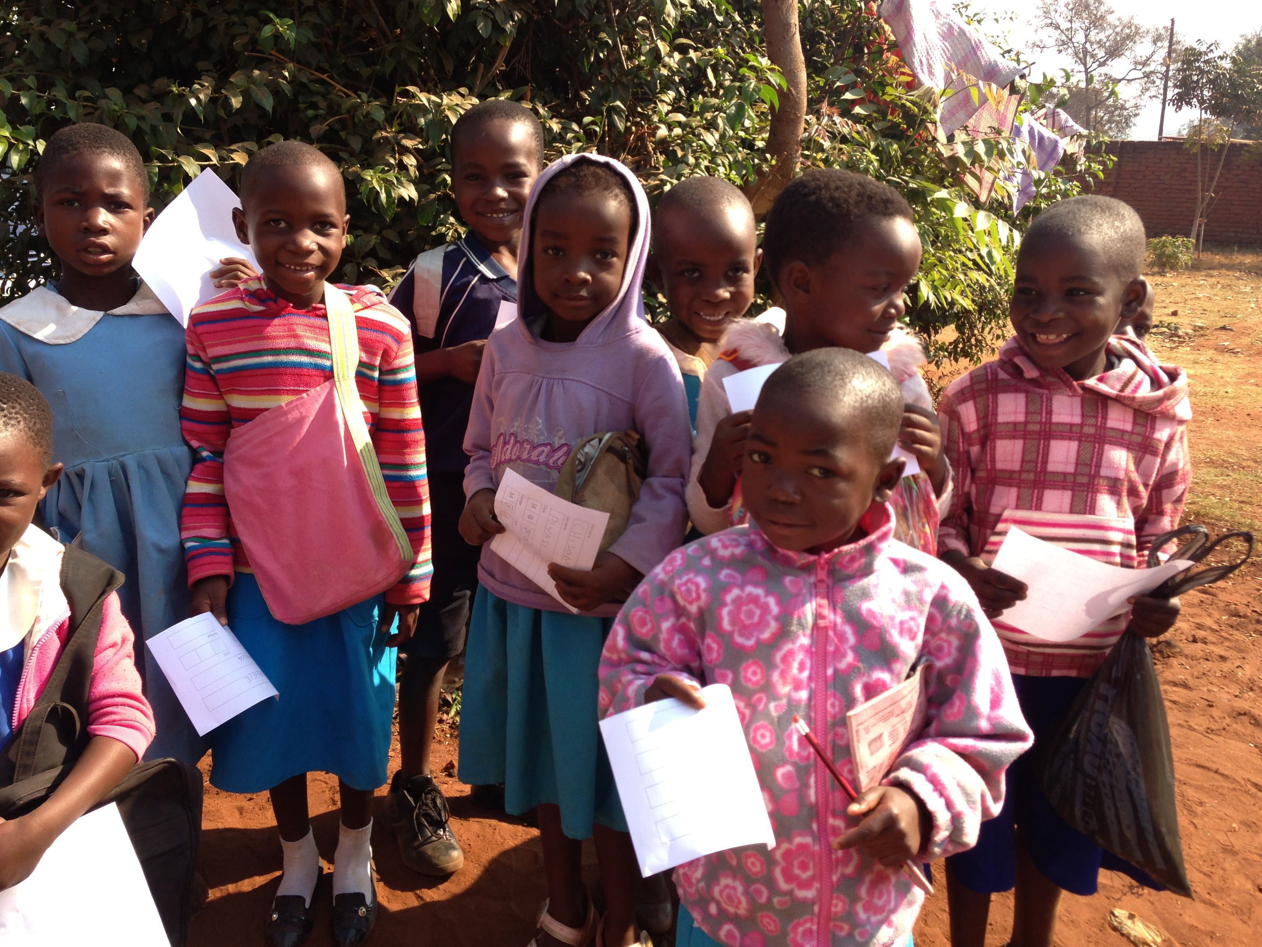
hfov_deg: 52.6
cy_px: 455
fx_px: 1276
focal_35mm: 35
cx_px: 602
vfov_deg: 40.7
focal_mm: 4.13
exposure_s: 1/462
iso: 50
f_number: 2.4
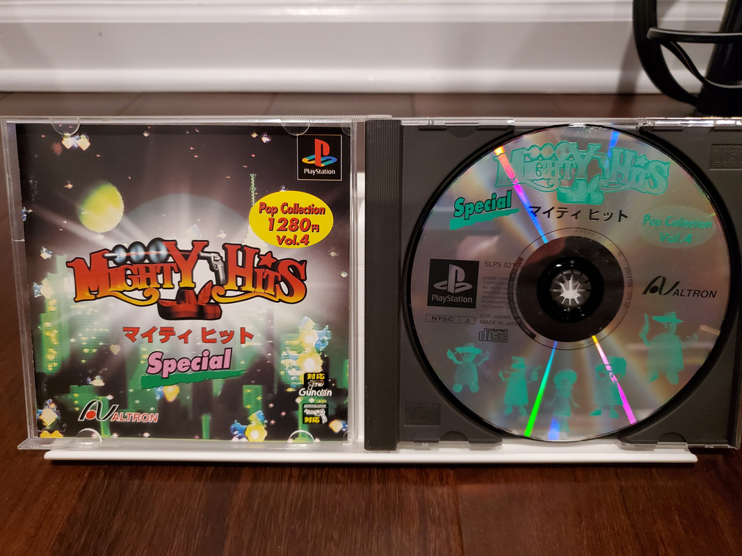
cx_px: 371
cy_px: 278
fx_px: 557
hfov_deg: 67.3
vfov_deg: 53.1
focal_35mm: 26
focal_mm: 4.3
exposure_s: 1/20
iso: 500
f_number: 1.5
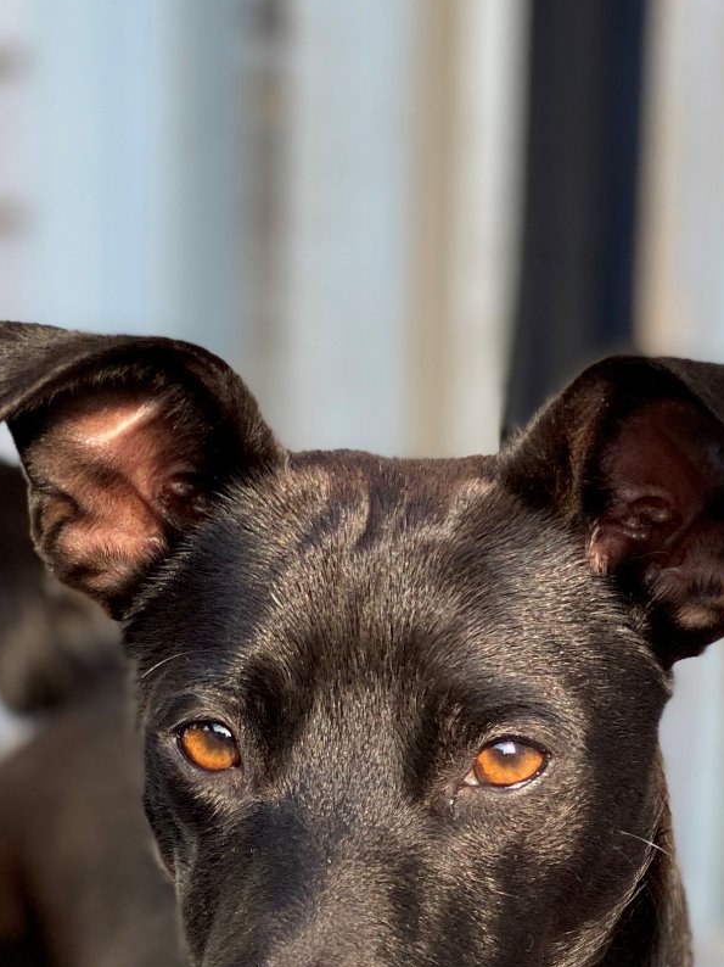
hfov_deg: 11.3
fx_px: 3655
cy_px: 1147
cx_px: 445
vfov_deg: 14.6
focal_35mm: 131
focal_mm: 6
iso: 20
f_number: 2
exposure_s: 1/178
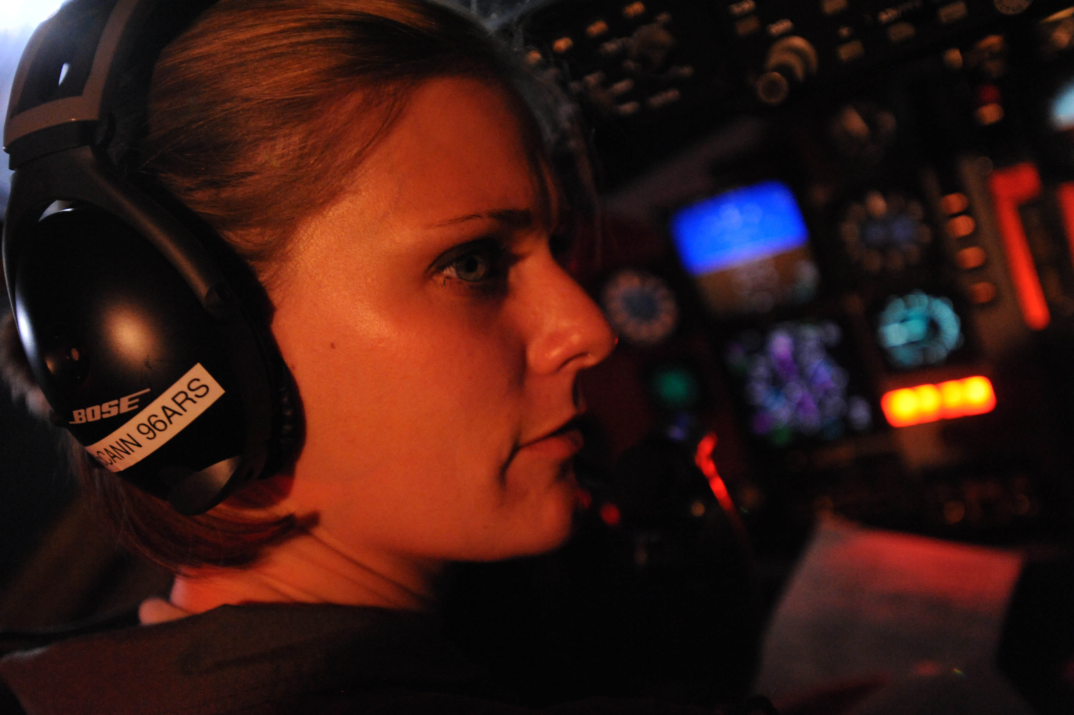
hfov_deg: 54.5
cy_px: 358
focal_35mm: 35
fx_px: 1043
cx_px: 537
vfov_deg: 37.8
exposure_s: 1/60
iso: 6400
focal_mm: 35
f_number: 2.8
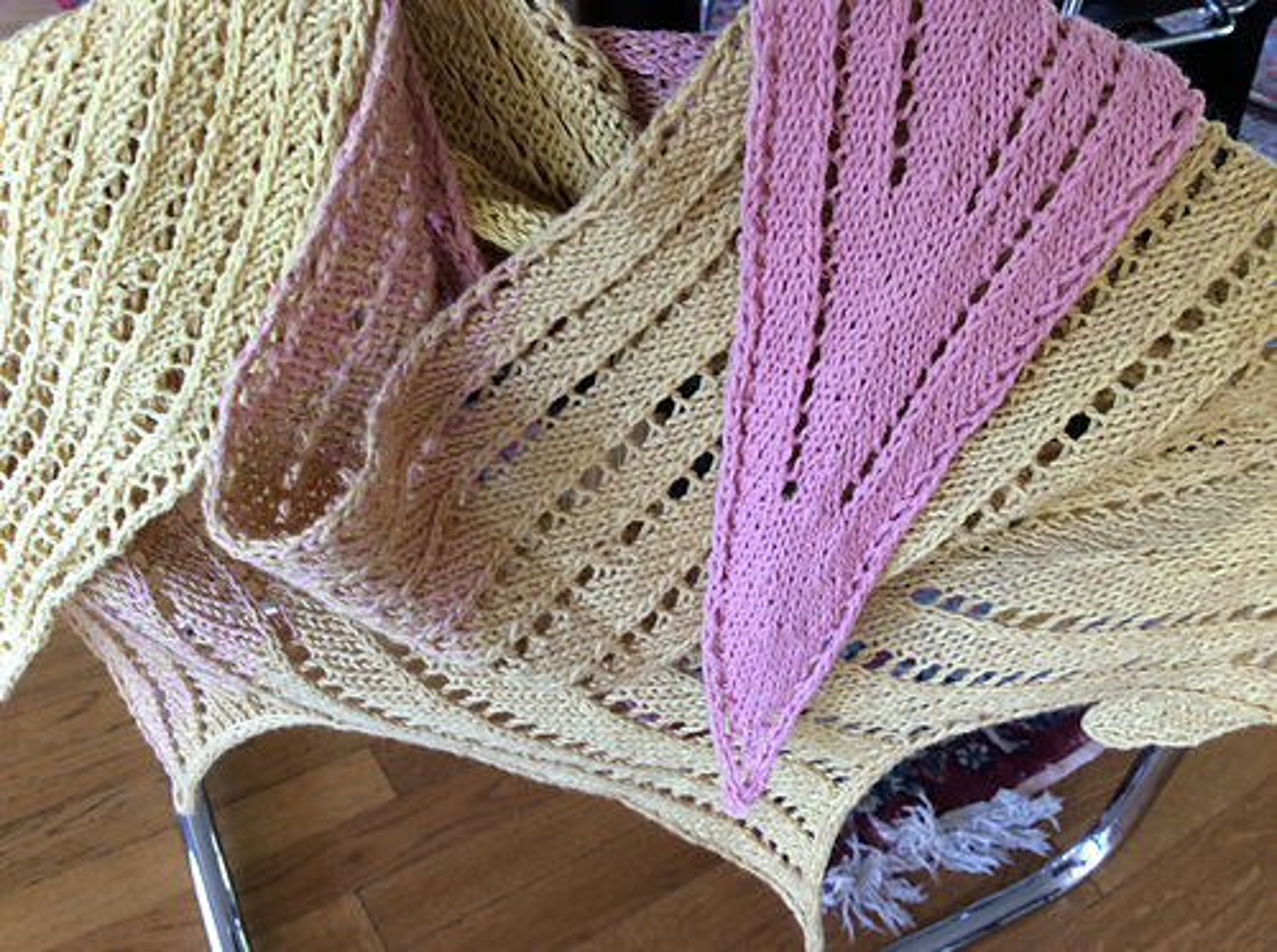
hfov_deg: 56.9
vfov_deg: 44.0
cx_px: 638
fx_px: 1178
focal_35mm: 32
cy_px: 476
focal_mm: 3.3
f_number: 2.4
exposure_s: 1/24
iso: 50
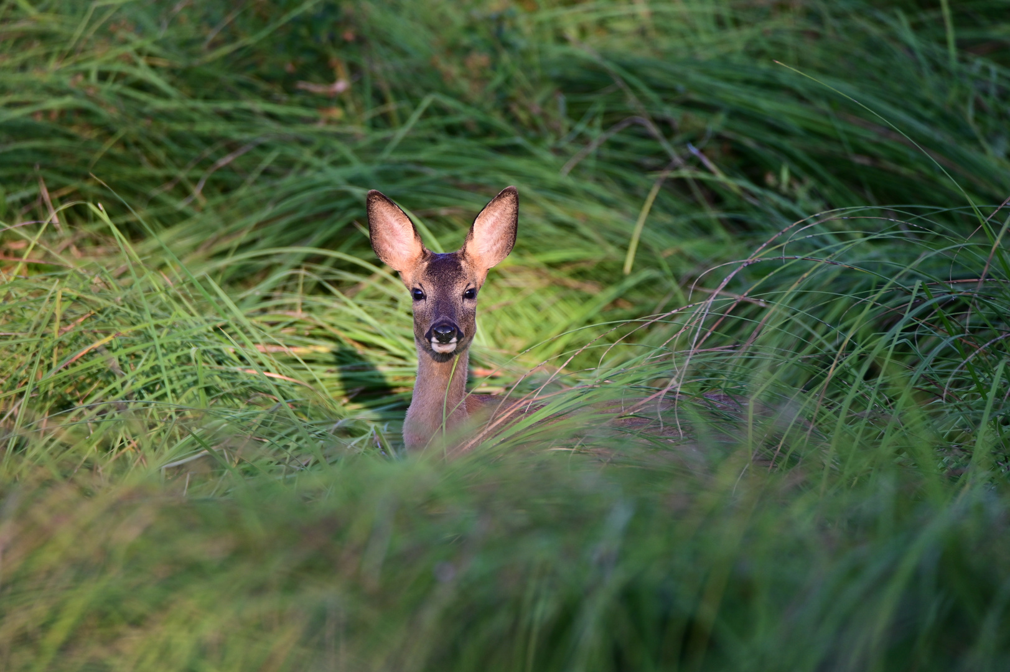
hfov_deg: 3.4
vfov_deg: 2.3
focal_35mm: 600
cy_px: 336
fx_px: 16822
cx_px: 505
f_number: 6.3
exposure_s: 1/800
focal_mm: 600
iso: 1400
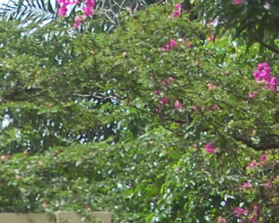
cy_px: 444
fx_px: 2842
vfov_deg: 4.4
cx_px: -221
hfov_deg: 5.5
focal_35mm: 344
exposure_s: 1/250
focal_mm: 40
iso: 200
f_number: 8
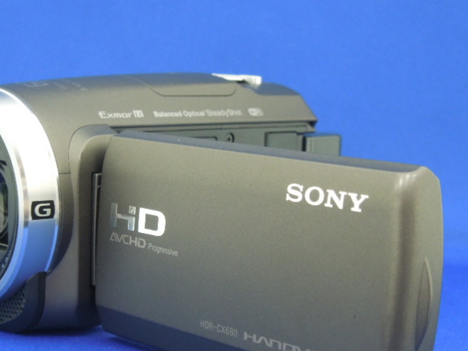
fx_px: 987
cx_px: 198
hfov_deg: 26.6
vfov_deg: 20.1
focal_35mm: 73
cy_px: 241
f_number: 4
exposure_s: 1/20
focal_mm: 8.7
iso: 400
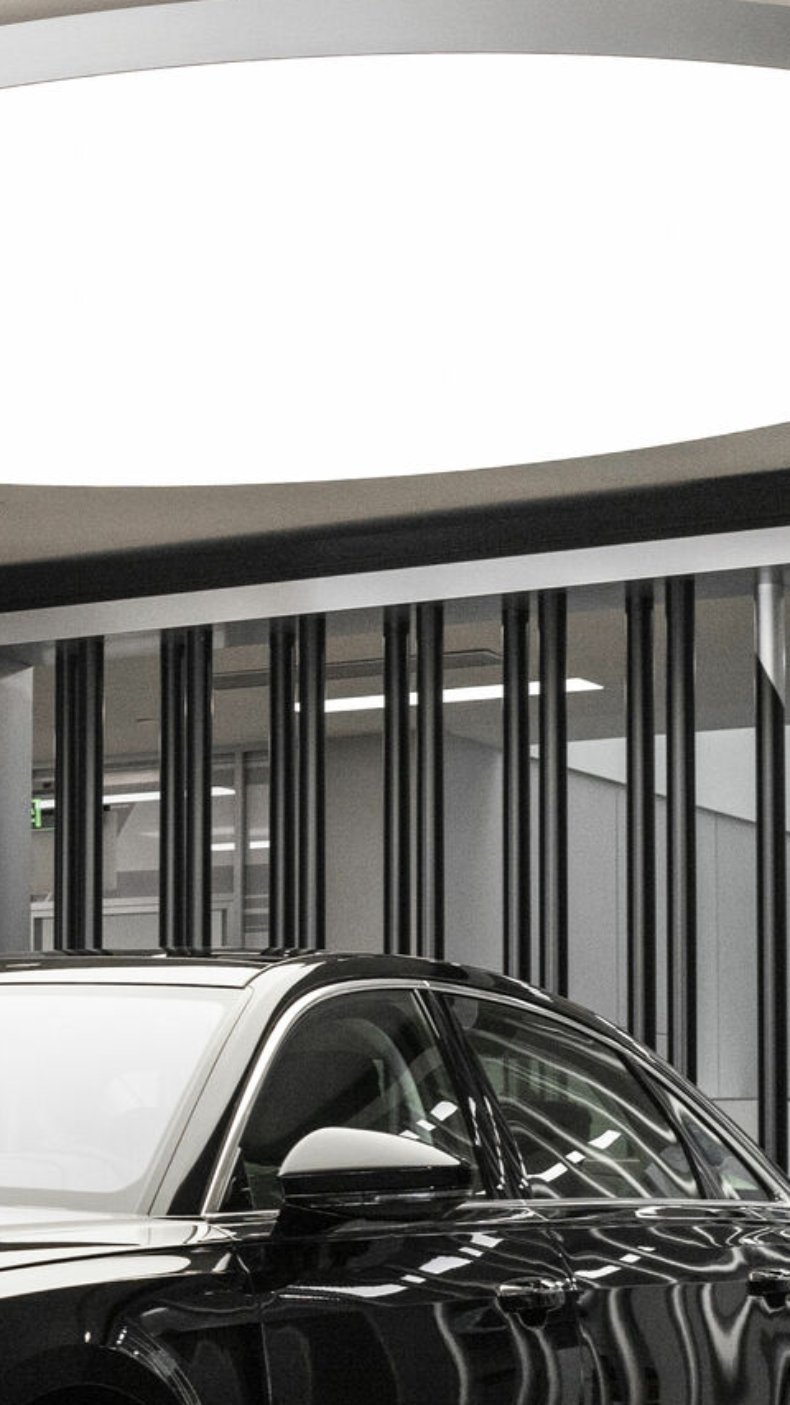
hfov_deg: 11.1
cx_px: -795
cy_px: 1043
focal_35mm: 99
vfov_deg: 21.4
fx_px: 3689
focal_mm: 28
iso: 400
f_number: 4.5
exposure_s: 1/250
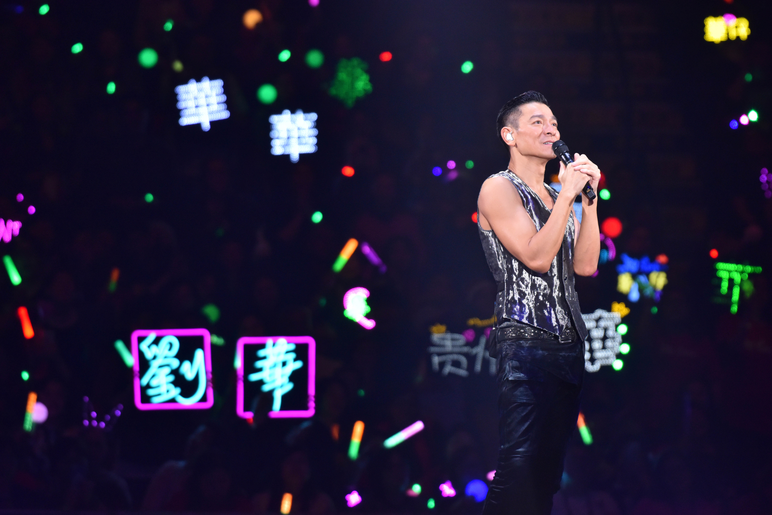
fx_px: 7078
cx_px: 386
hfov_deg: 6.2
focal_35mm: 330
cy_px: 258
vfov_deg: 4.2
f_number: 5.6
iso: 2500
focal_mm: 330
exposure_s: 1/400
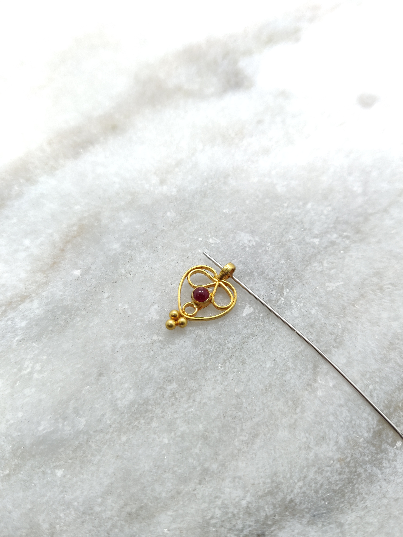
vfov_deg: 69.4
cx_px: 202
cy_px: 268
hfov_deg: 54.9
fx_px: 388
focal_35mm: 25
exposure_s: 1/100
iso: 160
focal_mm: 4.25
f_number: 1.7
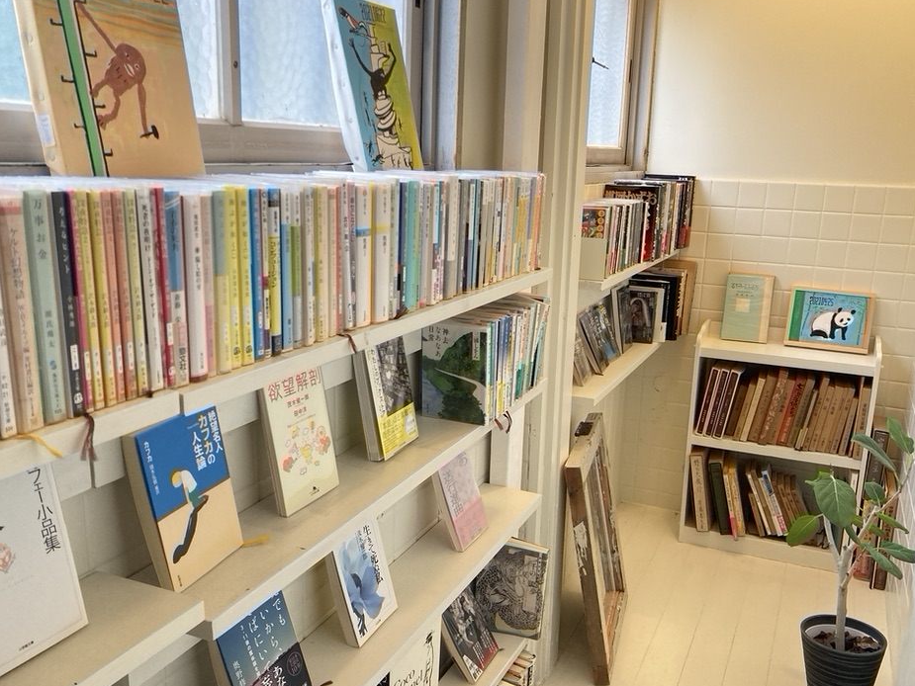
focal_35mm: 31
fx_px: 820
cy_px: 353
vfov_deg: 45.4
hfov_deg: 58.3
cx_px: 490
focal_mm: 3.99
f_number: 1.8
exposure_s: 1/60
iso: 64
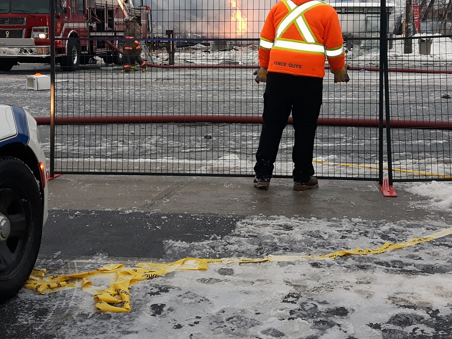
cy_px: 78
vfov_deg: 22.3
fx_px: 849
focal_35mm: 65
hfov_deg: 29.8
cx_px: 221
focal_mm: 3.7
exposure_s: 1/50
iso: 40
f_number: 1.9
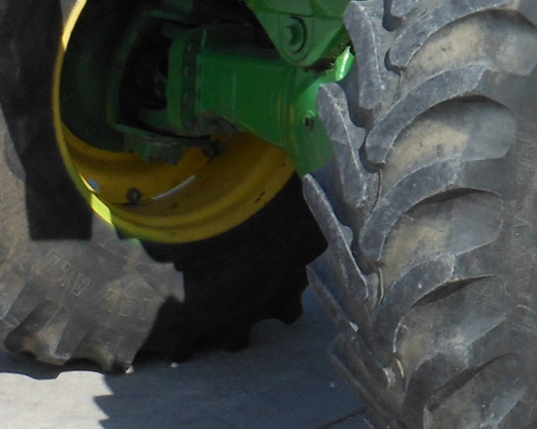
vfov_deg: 8.6
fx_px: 2750
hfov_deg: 10.7
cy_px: -288
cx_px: 841
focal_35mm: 173
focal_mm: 8.1
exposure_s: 1/400
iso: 80
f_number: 13
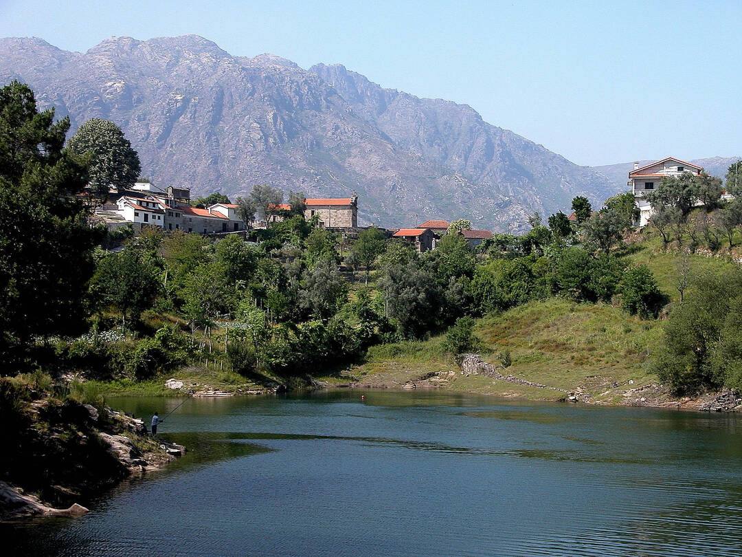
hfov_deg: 29.4
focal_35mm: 66
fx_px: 1415
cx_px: 371
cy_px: 278
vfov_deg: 22.3
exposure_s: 1/246
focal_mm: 16.8
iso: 100
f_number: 5.8
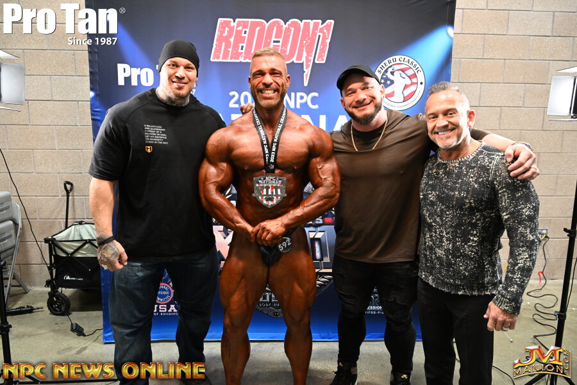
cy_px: 192
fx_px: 433
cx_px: 288
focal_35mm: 27
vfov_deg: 47.9
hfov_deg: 67.4
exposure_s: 1/80
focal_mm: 27
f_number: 4.5
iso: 2000
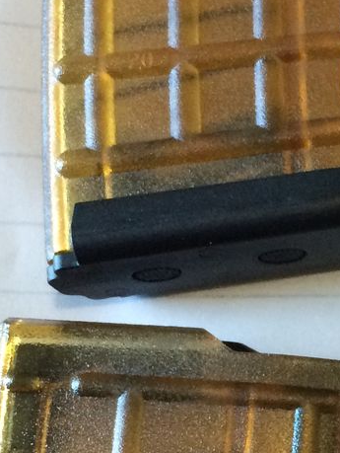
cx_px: 448
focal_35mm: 101
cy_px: 374
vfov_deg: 19.2
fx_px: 1321
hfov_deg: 14.1
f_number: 2.2
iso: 200
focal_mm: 4.15
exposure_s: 1/30
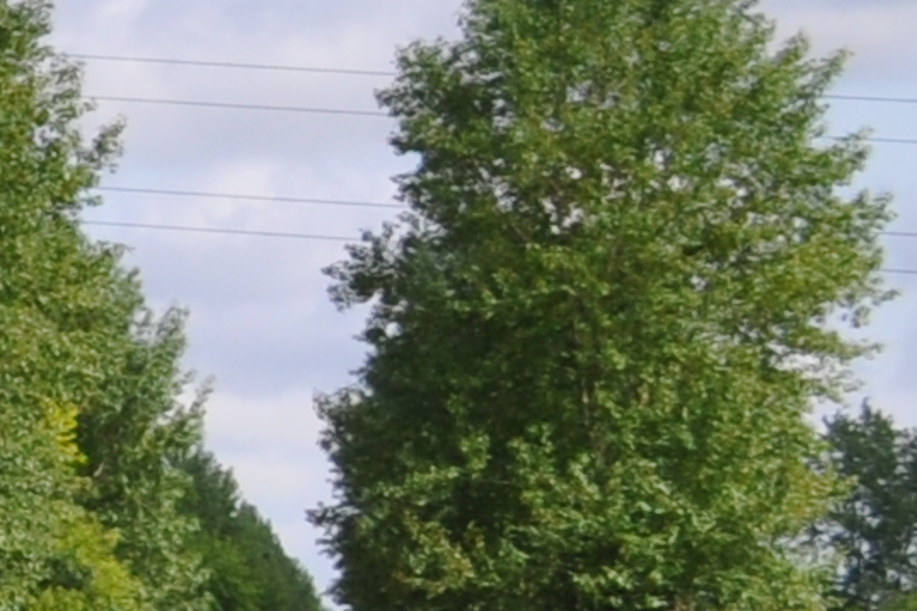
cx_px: -2310
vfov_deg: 5.7
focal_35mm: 239
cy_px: 343
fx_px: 6084
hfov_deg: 7.2
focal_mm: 20
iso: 200
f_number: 10
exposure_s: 1/400
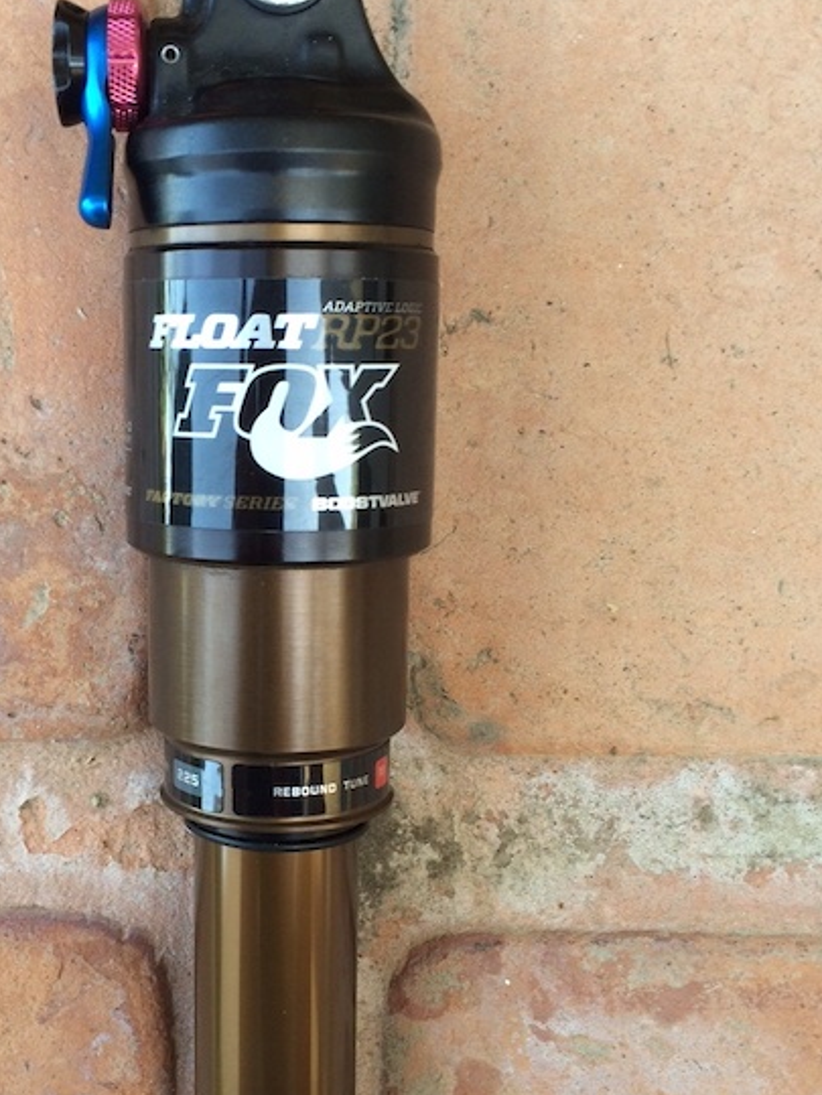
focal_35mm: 43
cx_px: 231
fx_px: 1361
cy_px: 594
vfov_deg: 43.8
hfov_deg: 33.1
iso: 50
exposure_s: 1/60
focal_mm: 4.15
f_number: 2.2
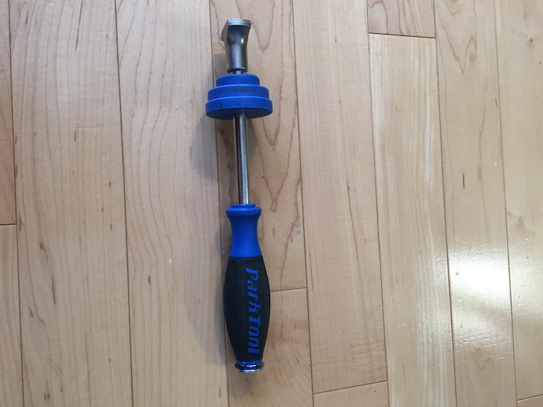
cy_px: 204
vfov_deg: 48.2
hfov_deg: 61.7
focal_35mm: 29
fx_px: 455
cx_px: 272
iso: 80
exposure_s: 1/30
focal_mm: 4.15
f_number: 2.2
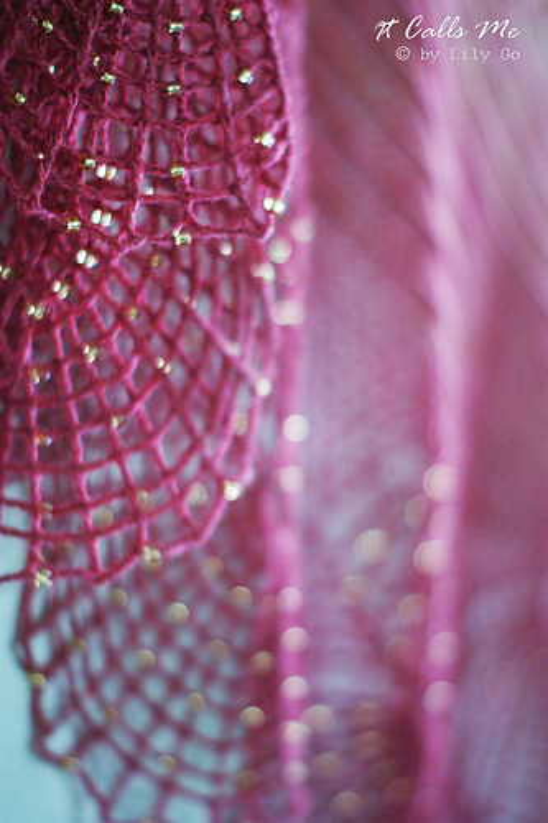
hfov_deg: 18.2
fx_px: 1714
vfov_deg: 27.0
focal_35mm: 75
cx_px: 274
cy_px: 412
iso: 400
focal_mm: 50
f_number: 2
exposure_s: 1/20
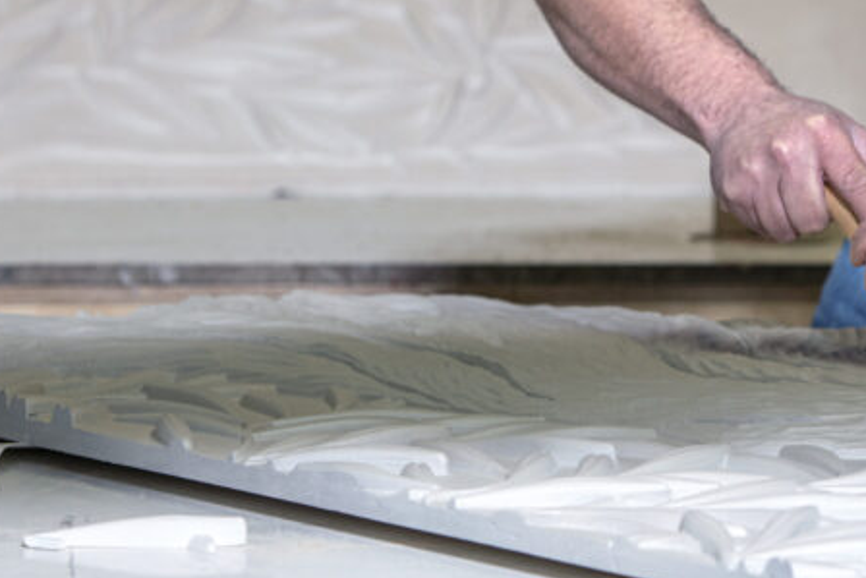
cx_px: 715
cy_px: 22
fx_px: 6376
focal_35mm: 265
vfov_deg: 5.2
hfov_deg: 7.8
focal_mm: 116
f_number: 4.5
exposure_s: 1/125
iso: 400
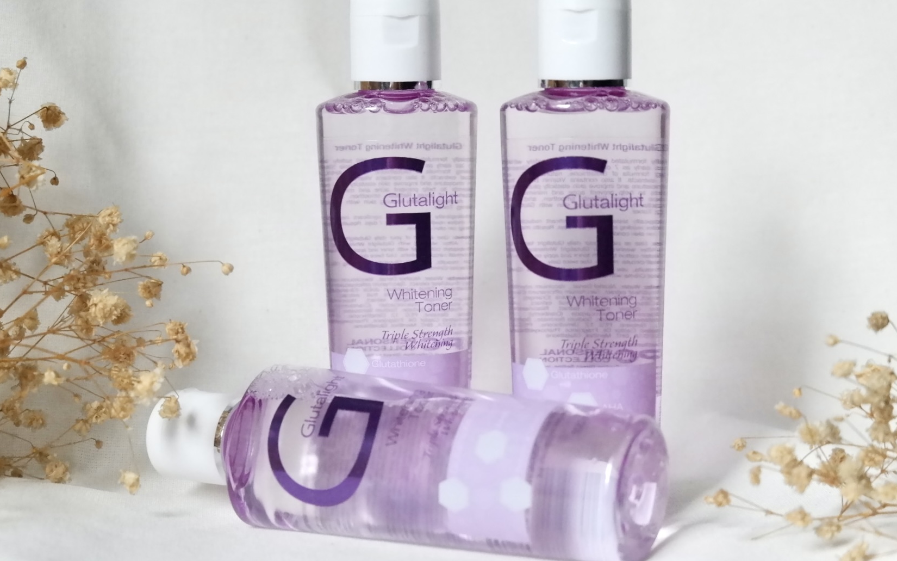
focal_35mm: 75
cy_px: 271
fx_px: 1833
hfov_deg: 27.5
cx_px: 448
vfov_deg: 17.4
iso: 6400
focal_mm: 48.4
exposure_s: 1/105
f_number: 5.6
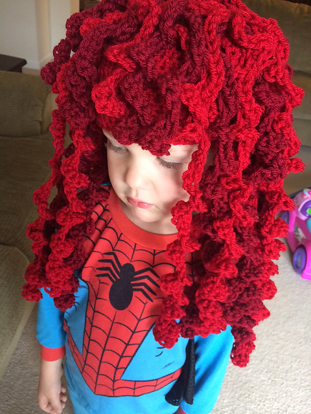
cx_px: 156
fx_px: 347
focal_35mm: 29
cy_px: 207
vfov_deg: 61.7
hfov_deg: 48.2
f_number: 2.2
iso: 200
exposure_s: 1/30
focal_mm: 4.15
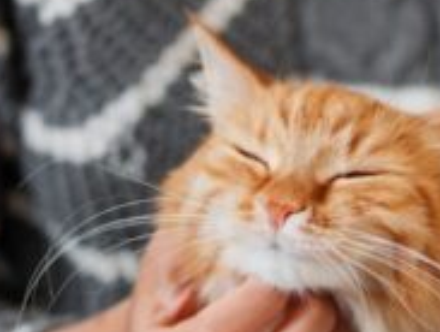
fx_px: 2776
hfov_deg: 9.1
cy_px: 286
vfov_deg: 6.8
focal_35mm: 218
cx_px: 293
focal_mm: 50
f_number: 2
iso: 200
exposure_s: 1/100
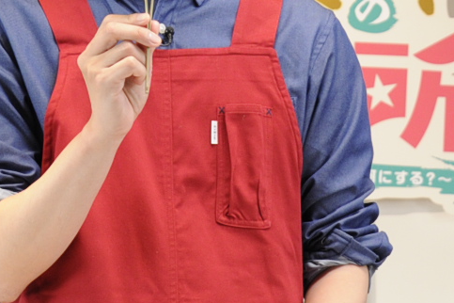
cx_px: 450
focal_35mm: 229
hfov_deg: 8.9
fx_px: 2888
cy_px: 49
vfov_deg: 6.0
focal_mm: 52
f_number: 5.6
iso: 1600
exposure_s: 1/200
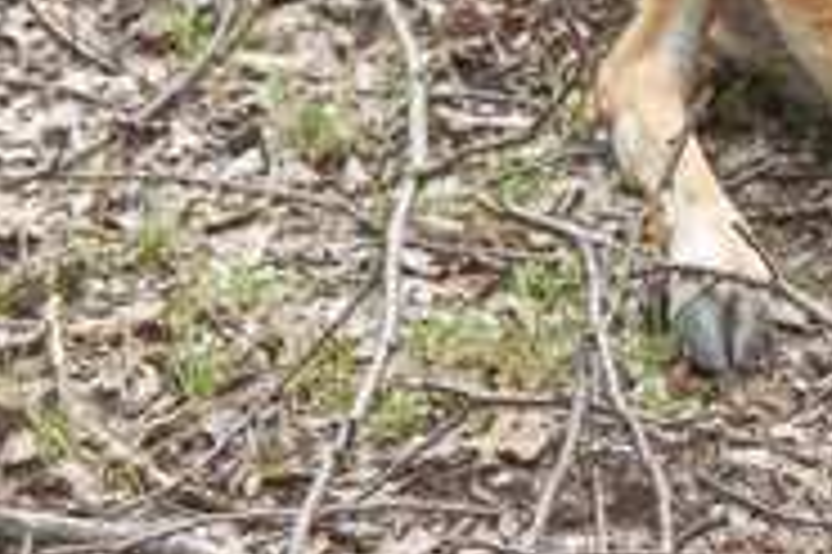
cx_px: 1322
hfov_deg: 11.6
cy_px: -92
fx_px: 3902
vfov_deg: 8.0
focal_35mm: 169
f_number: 4
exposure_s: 1/320
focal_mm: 35
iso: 200
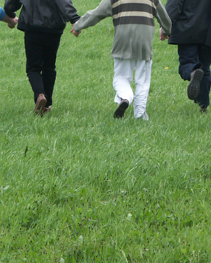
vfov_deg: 6.7
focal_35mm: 287
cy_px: 60
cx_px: -14
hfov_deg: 5.4
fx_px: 2242
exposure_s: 1/400
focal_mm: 33.18
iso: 100
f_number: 5
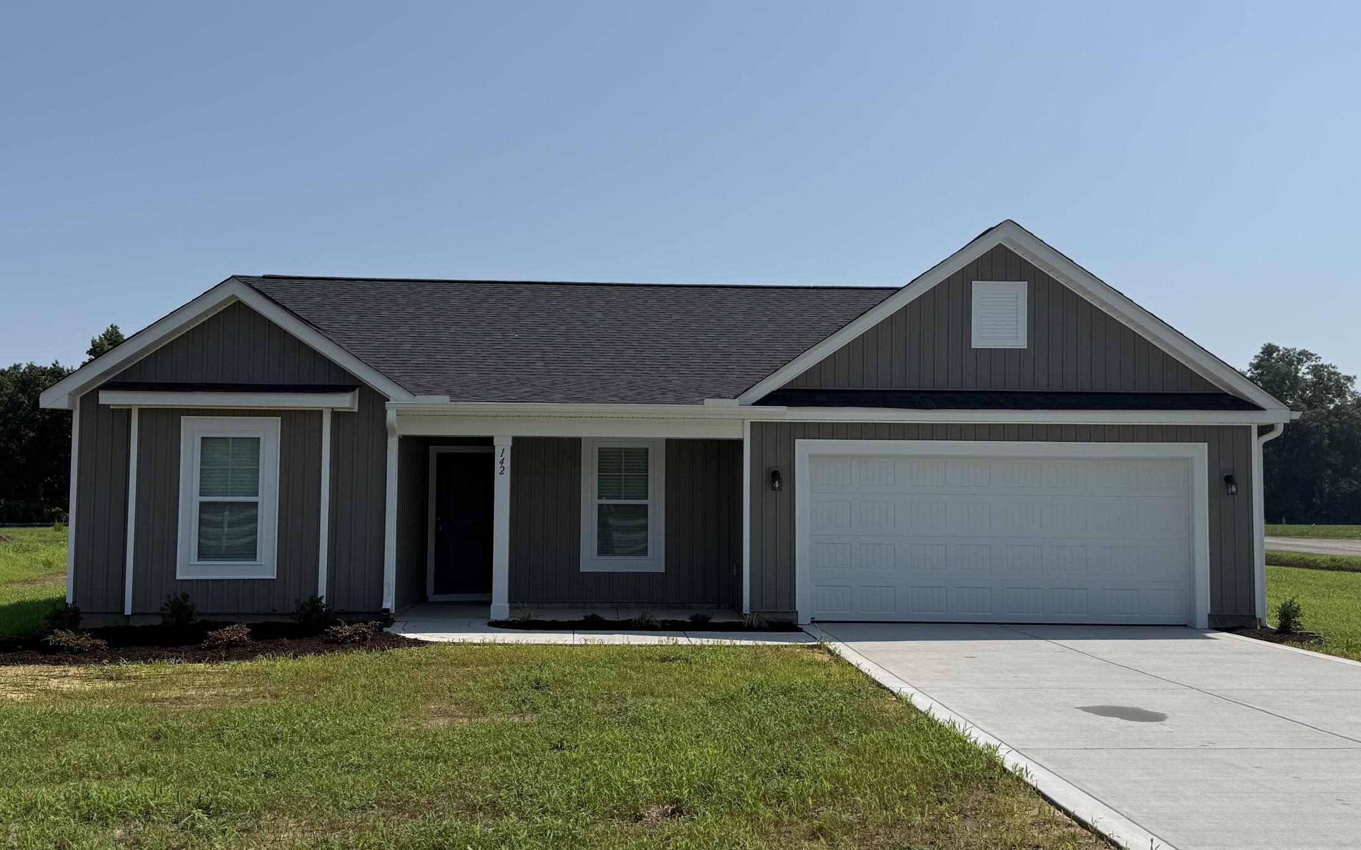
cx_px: 660
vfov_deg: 36.3
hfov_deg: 55.3
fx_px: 1298
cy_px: 414
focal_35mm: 35
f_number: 1.78
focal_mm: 6.76
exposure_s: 1/9091
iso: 80
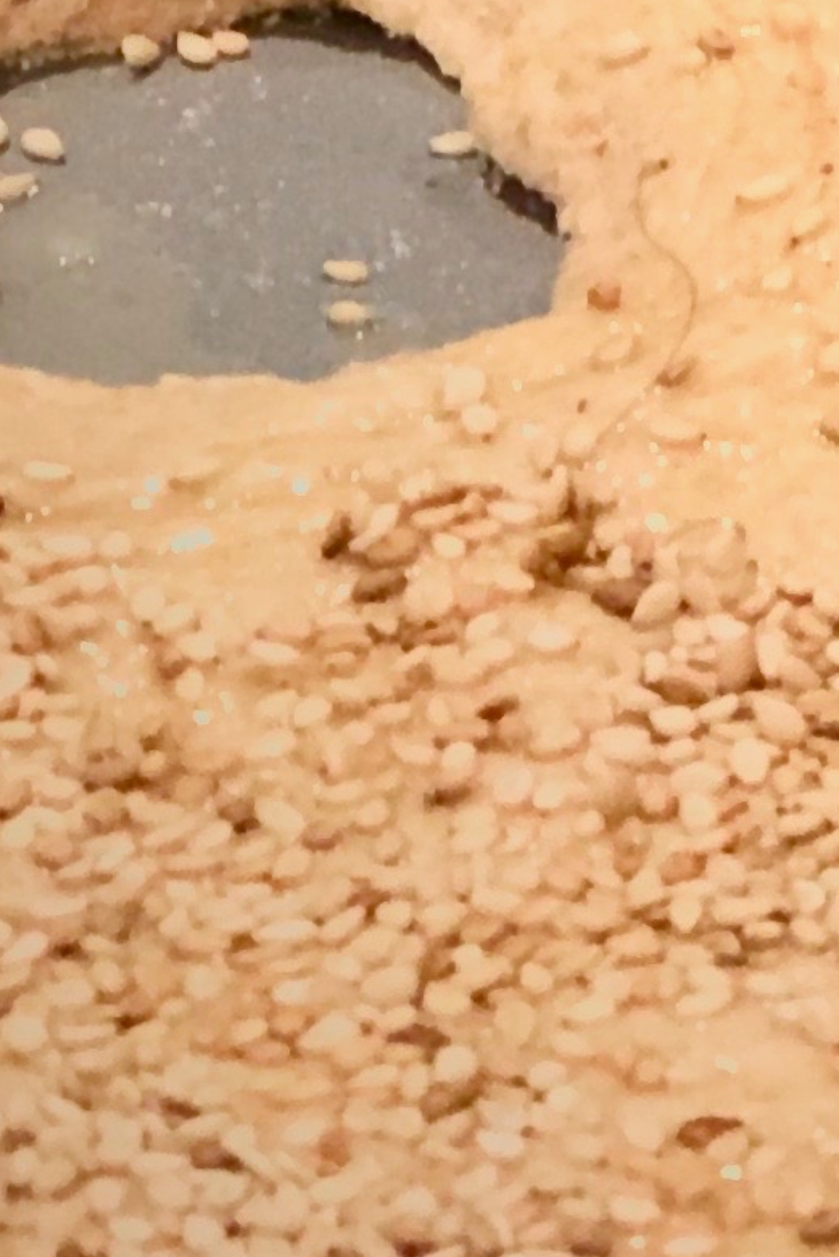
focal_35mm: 306
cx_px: 1792
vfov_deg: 6.7
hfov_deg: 4.4
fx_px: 10692
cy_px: -422
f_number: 2.8
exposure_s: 1/30
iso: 250
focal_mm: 6.6
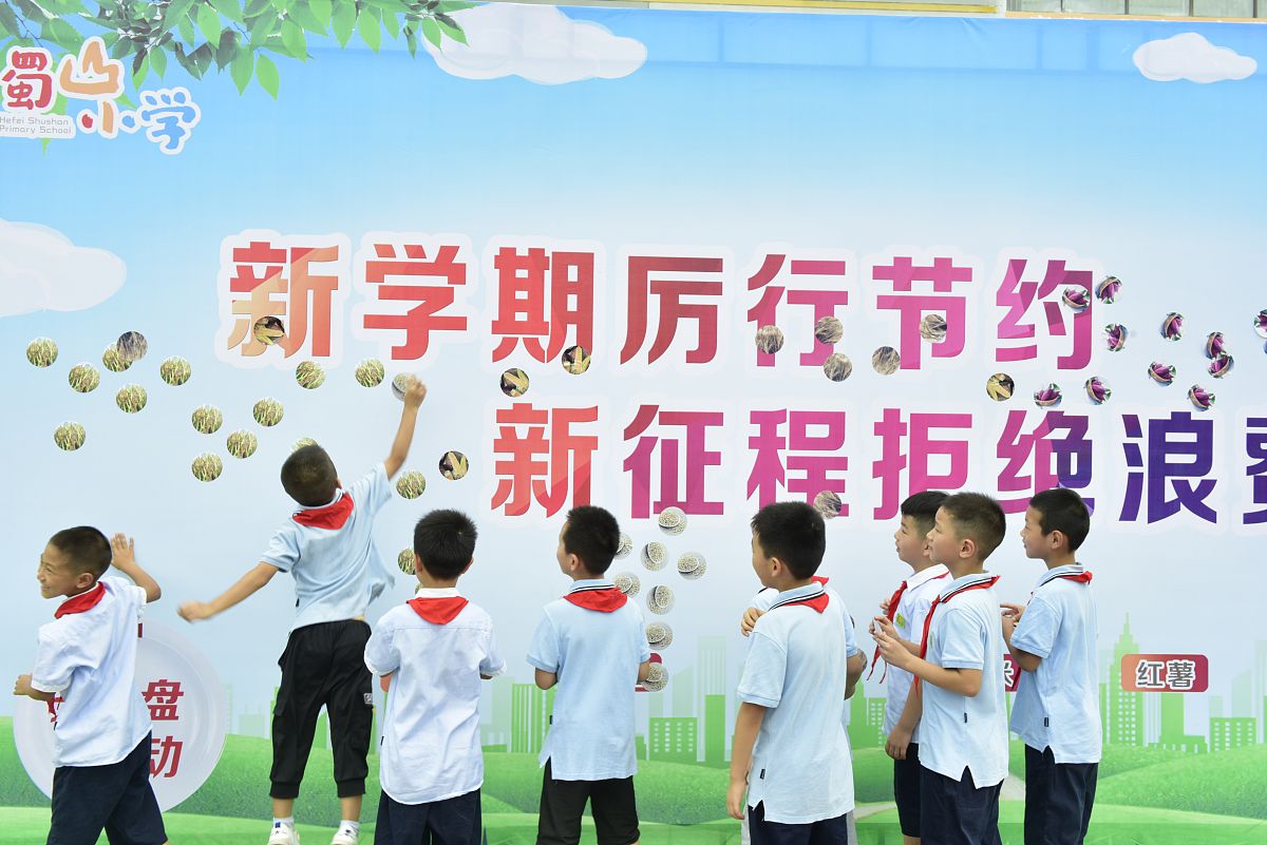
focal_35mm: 35
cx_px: 634
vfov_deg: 37.9
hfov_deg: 54.4
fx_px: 1232
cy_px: 422
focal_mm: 35
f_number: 11
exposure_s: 1/125
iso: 500
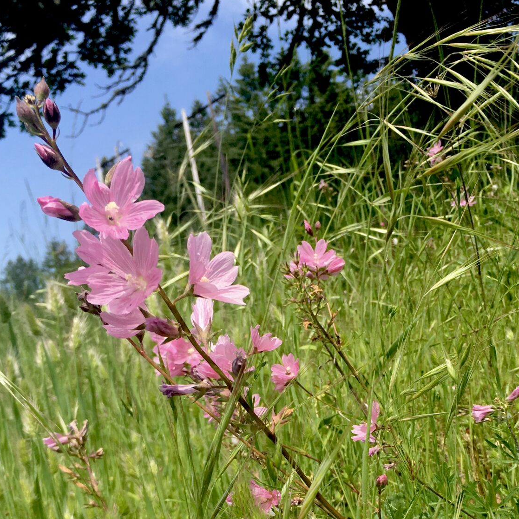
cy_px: 449
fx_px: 797
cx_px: 314
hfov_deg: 35.9
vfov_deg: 34.4
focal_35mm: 47
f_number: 2.2
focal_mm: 4.15
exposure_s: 1/1202
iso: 25
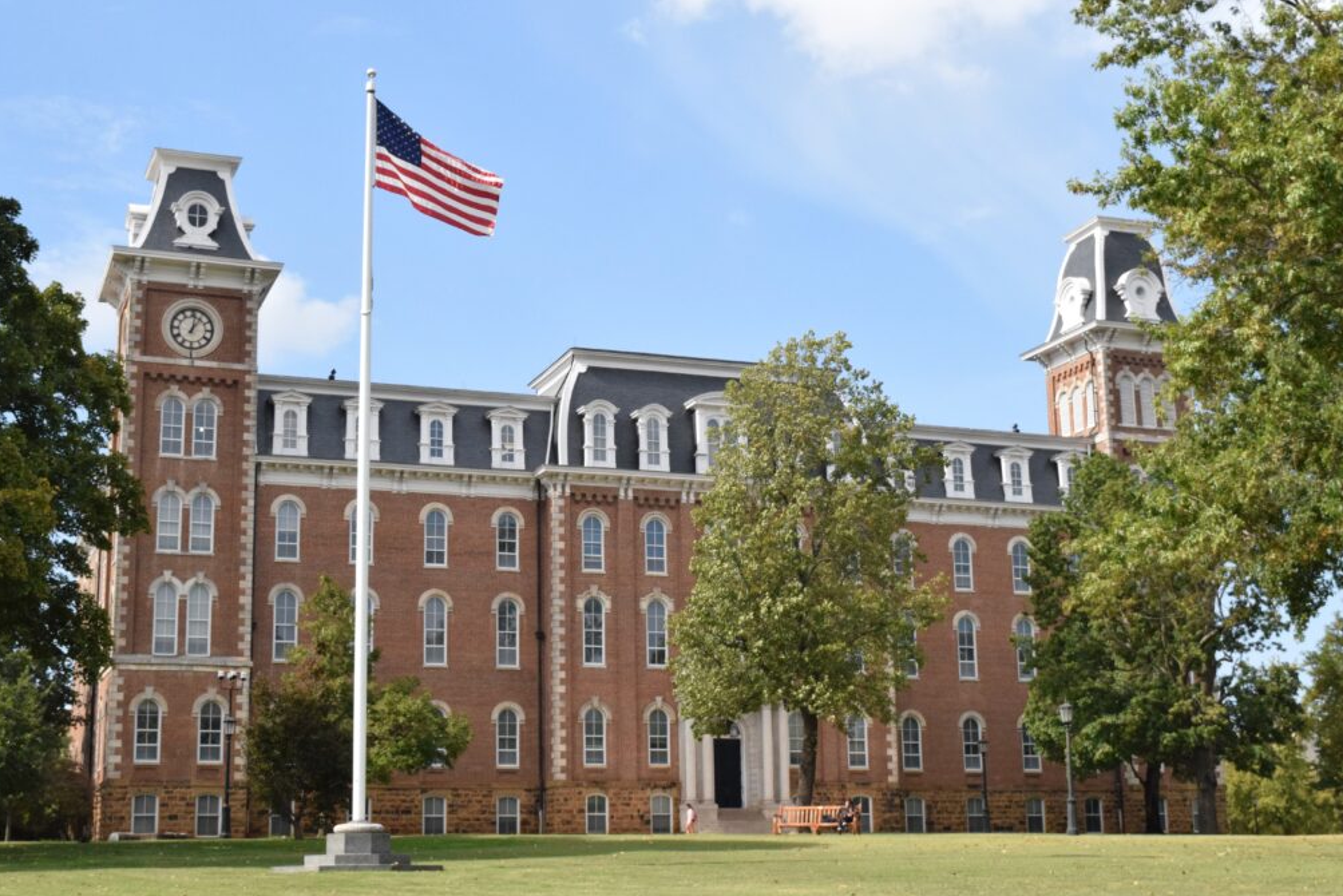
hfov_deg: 38.2
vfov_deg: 26.0
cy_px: 455
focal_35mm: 52
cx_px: 659
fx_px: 1940
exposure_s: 1/4000
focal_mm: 34
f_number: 10
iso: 2500
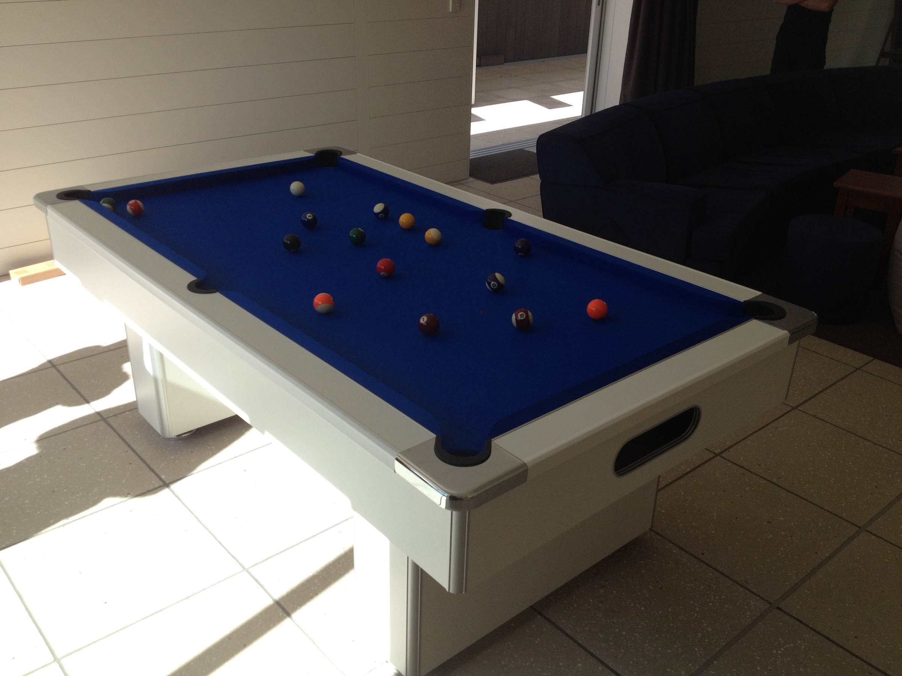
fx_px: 912
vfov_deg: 40.7
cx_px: 451
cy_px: 338
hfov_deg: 52.6
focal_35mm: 35
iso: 50
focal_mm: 4.28
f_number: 2.4
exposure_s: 1/620
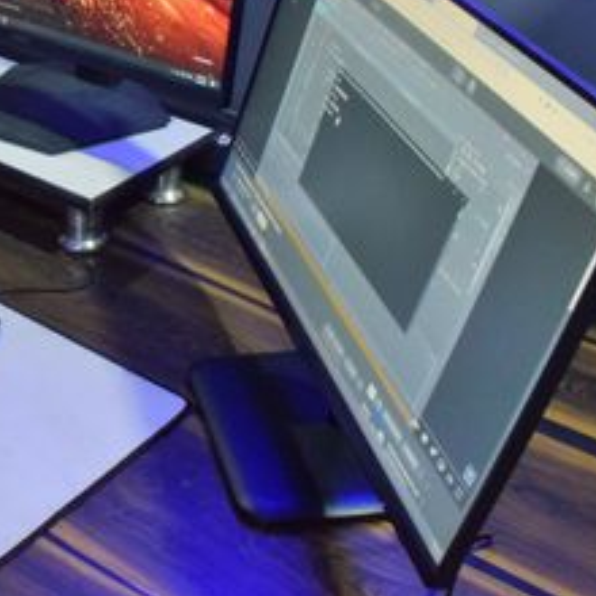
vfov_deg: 29.1
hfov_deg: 27.3
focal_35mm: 58
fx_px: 1130
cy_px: 150
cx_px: -41
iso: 12800
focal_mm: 20
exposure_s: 1/15
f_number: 16
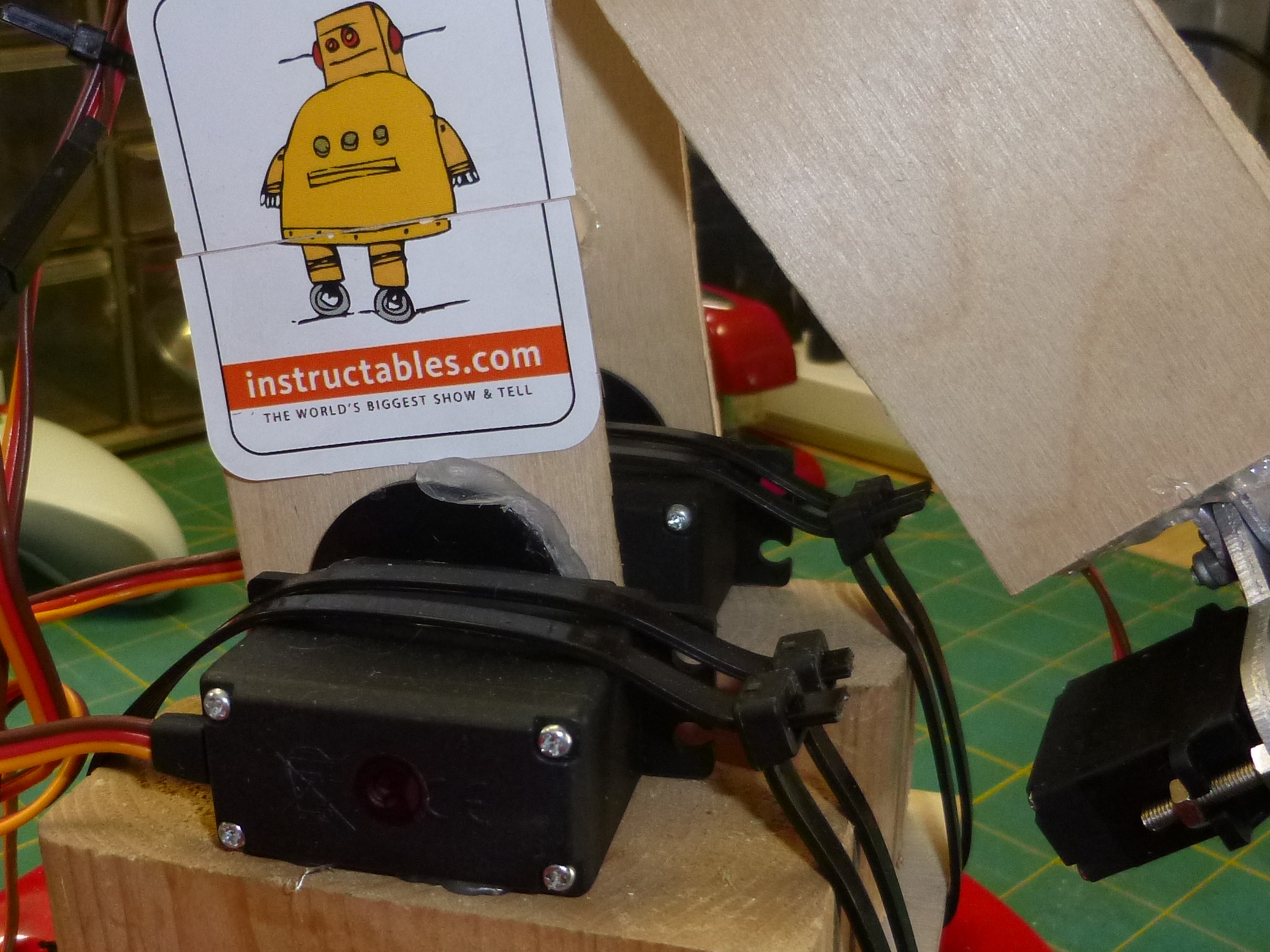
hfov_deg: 42.8
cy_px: 564
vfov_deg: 32.8
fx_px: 1614
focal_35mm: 44
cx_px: 515
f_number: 3.1
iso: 200
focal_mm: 4.5
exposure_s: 1/60
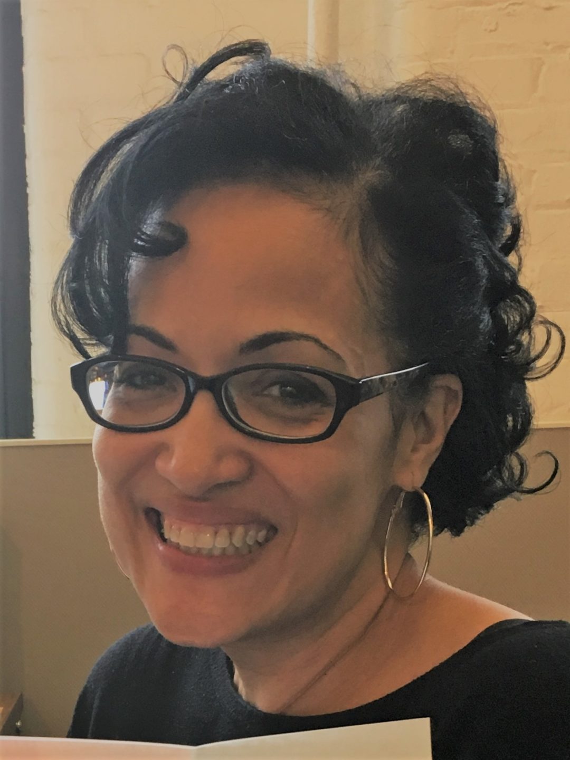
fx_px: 637
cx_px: 285
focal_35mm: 29
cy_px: 380
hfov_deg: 48.2
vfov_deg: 61.7
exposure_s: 1/30
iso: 100
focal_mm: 4.15
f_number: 2.2
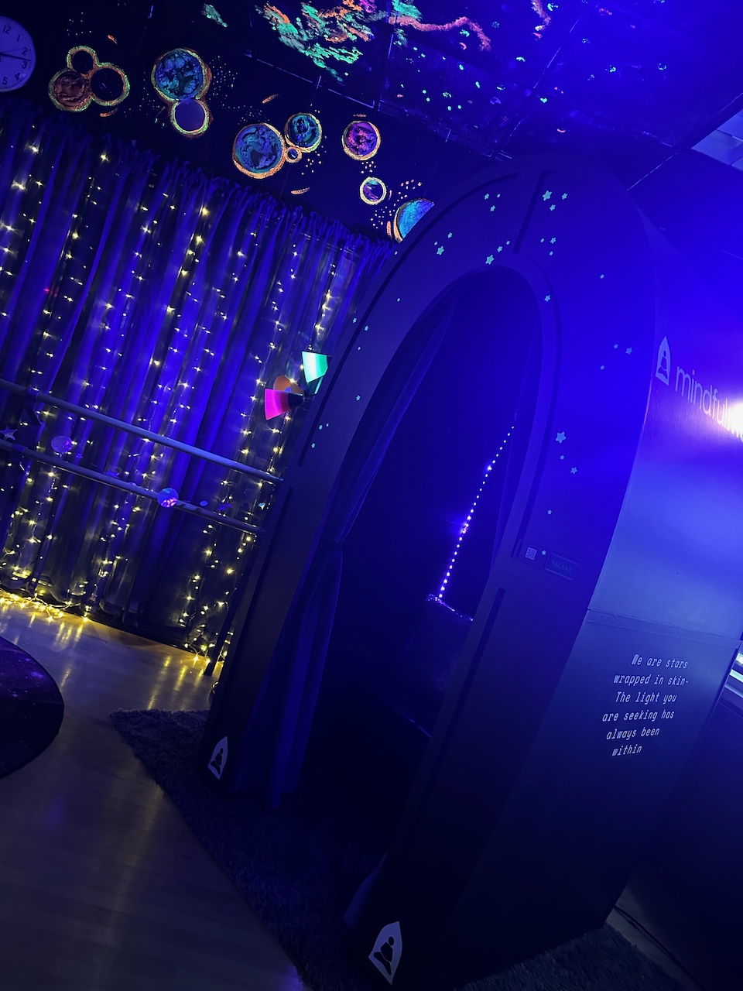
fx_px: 687
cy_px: 496
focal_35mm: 24
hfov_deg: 56.8
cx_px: 372
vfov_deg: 71.6
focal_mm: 6.86
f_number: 1.78
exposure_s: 1/24
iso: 1600
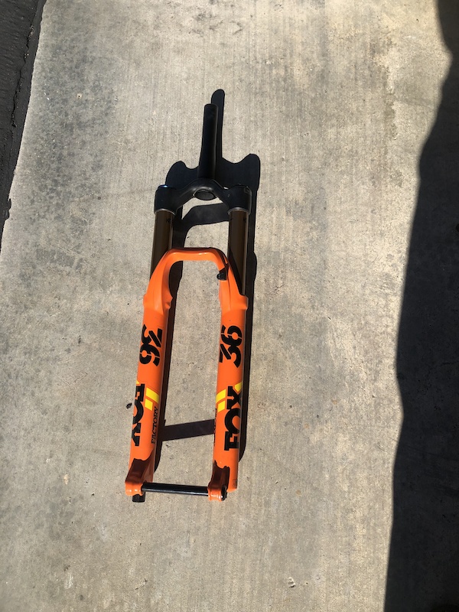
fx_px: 495
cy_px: 306
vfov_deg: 63.4
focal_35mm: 28
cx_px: 230
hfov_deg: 49.7
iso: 20
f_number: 1.8
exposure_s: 1/2404
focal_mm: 3.99
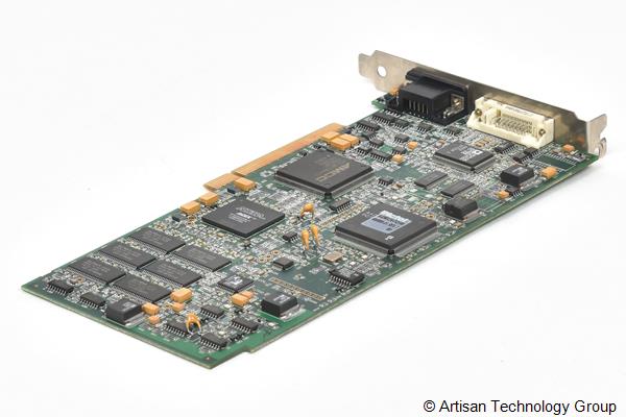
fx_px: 1434
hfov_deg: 24.6
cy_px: 208
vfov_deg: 16.6
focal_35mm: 82
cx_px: 313
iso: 125
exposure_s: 1/200
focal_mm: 55
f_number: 10
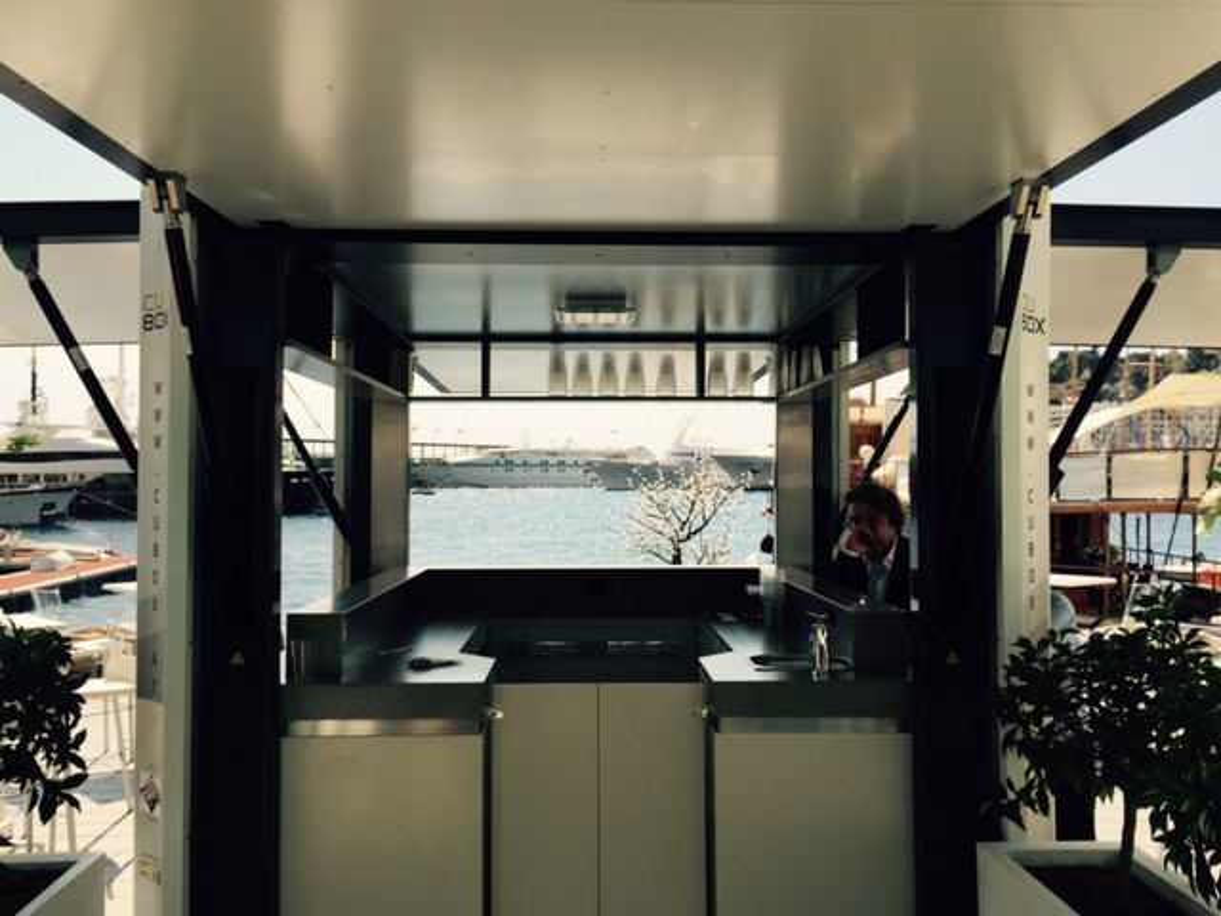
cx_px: 610
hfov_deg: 61.7
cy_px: 458
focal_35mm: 29
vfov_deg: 48.2
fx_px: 1023
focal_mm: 4.15
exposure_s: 1/1980
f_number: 2.2
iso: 32
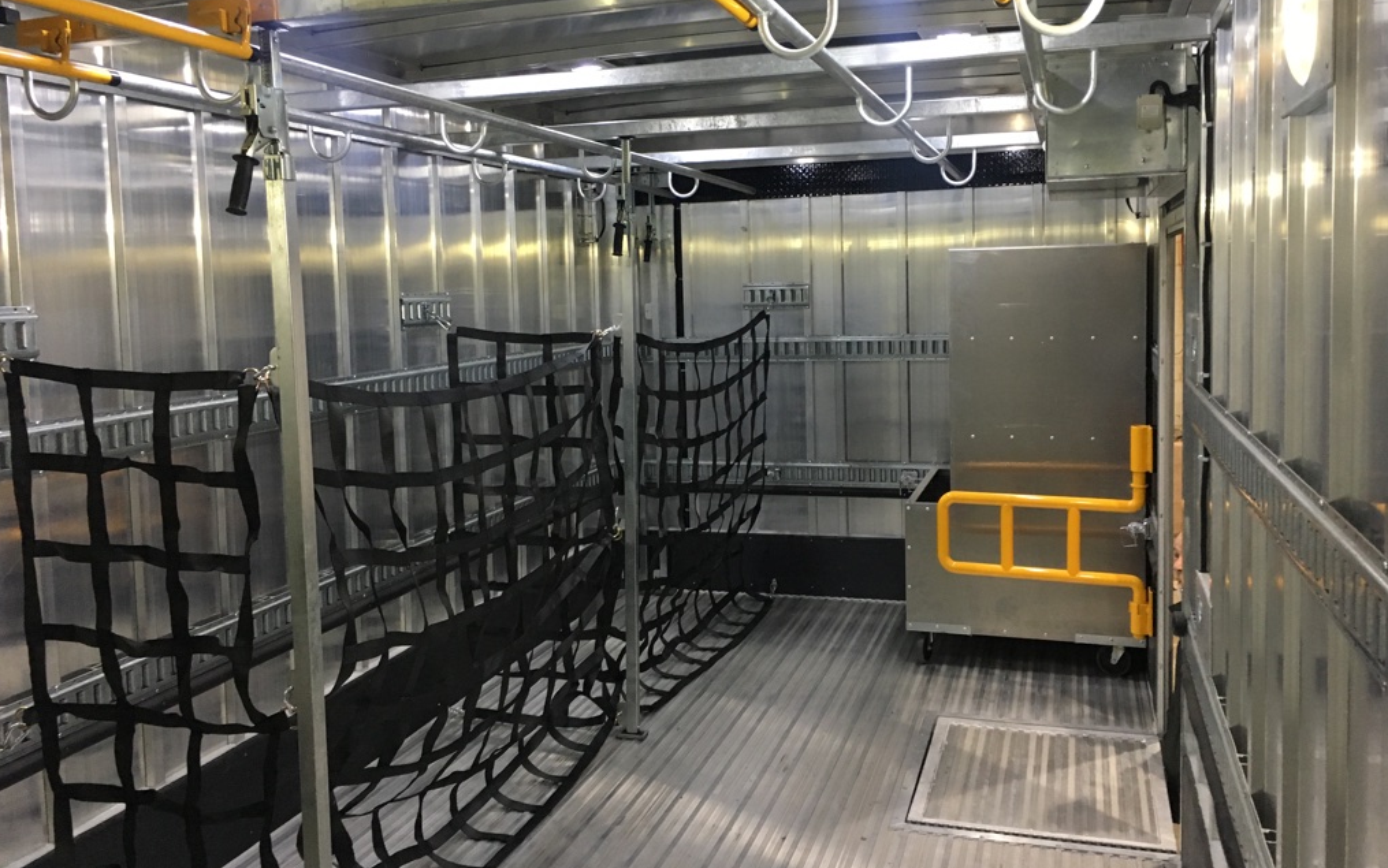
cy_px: 375
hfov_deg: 61.2
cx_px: 699
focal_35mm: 31
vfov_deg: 40.5
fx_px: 1173
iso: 160
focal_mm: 4.15
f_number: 2.2
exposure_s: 1/30
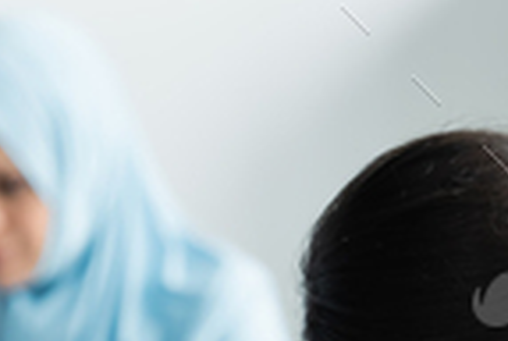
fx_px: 7282
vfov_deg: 2.7
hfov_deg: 4.0
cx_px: 89
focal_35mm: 515
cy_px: 469
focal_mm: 125
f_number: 4
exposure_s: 1/160
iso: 320
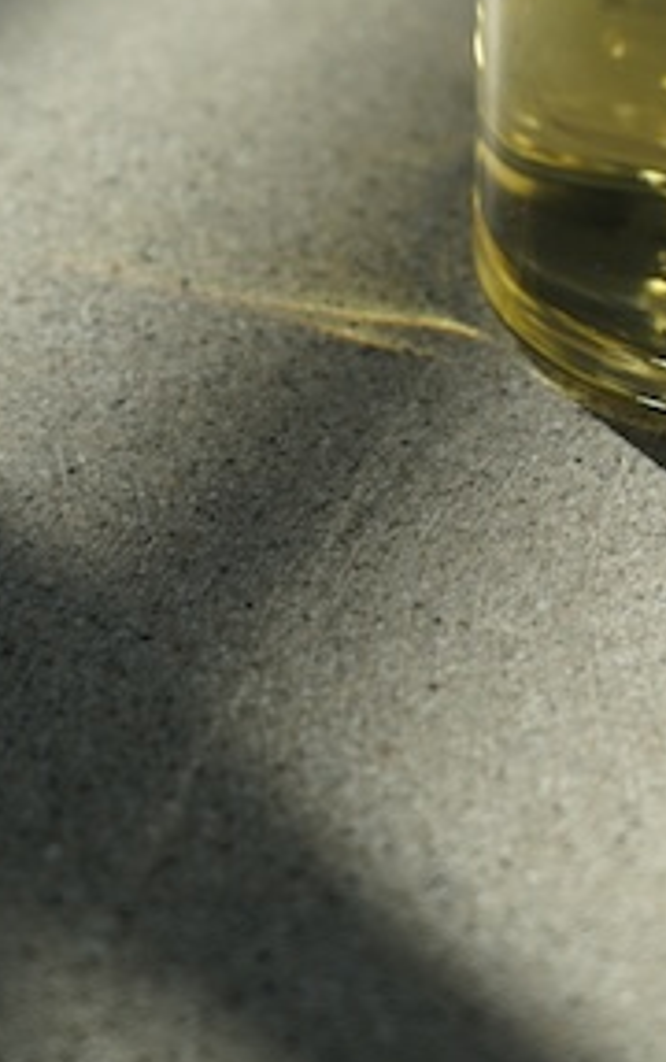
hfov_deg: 6.5
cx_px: 507
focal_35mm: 202
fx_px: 5852
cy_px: 235
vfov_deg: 10.3
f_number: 4.5
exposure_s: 1/320
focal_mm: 95
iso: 100
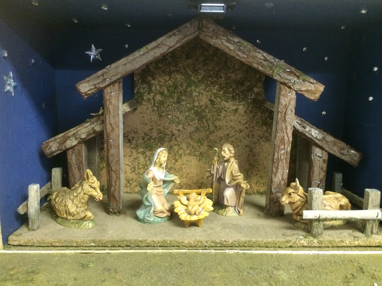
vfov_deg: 48.2
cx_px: 191
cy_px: 143
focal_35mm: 29
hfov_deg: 61.7
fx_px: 320
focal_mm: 4.15
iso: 320
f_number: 2.2
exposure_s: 1/15
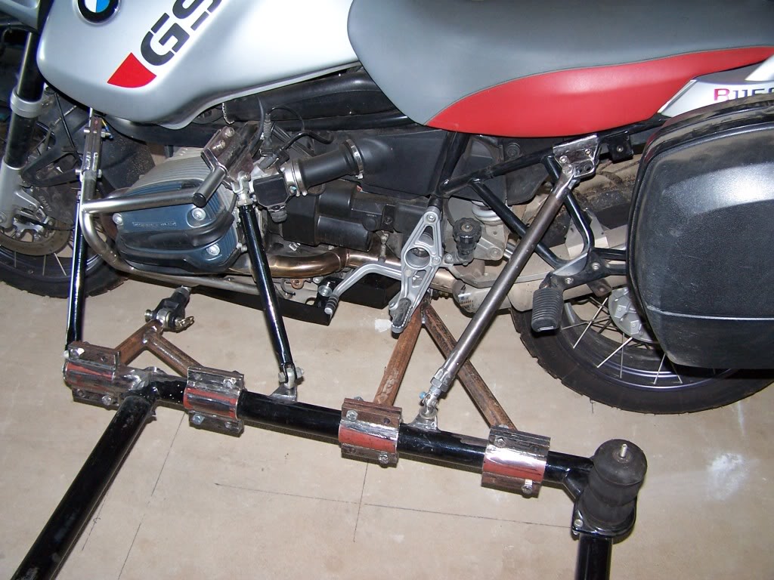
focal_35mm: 38
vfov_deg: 37.7
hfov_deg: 49.0
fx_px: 850
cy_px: 290
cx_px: 387
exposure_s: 1/60
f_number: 2.8
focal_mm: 6.3
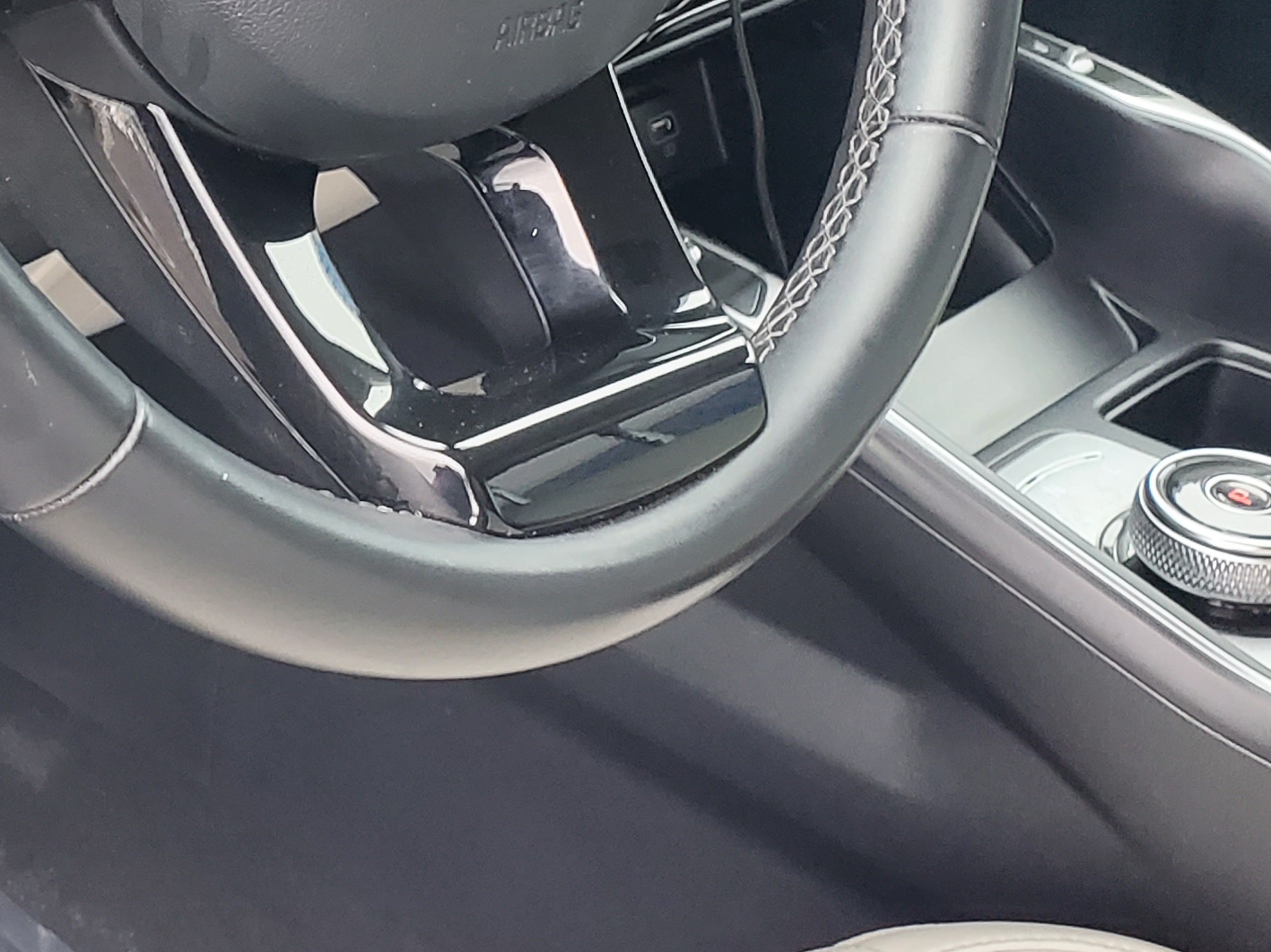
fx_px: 2716
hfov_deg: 25.4
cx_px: 86
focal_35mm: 74
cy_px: 100
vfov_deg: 19.5
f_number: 2.4
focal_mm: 4.3
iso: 320
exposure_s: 1/120
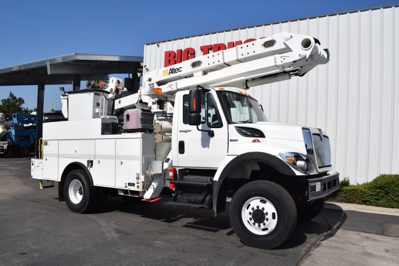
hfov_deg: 67.4
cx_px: 200
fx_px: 299
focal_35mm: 27
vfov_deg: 47.9
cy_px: 133
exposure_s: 1/500
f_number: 11
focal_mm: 18
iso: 200
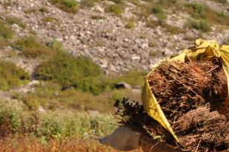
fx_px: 1443
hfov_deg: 8.9
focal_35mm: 227
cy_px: 184
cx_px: 294
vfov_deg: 6.0
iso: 200
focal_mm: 52
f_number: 10
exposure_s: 1/400
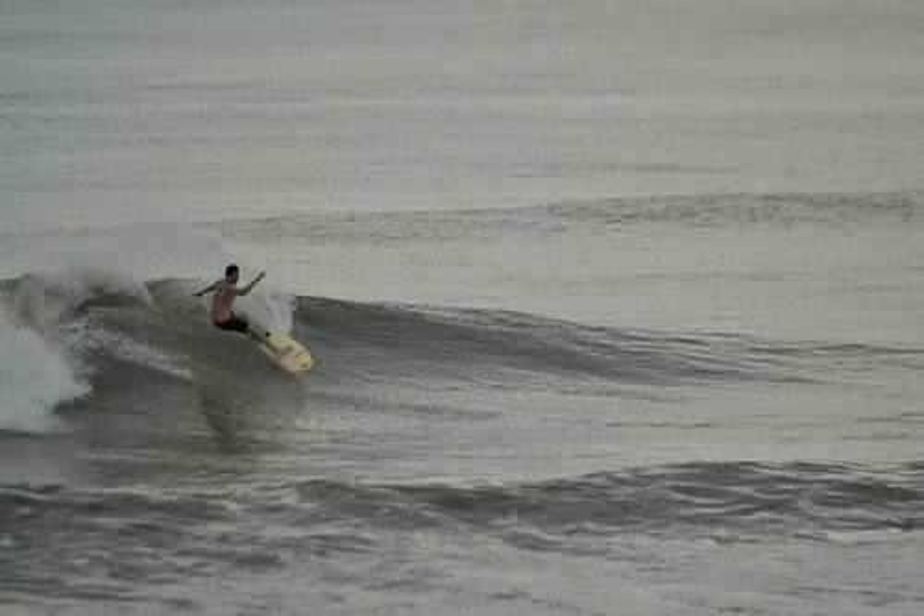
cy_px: 308
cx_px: 462
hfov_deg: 4.6
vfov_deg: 3.1
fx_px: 11546
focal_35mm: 450
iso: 800
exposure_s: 1/2500
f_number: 5.6
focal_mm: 300
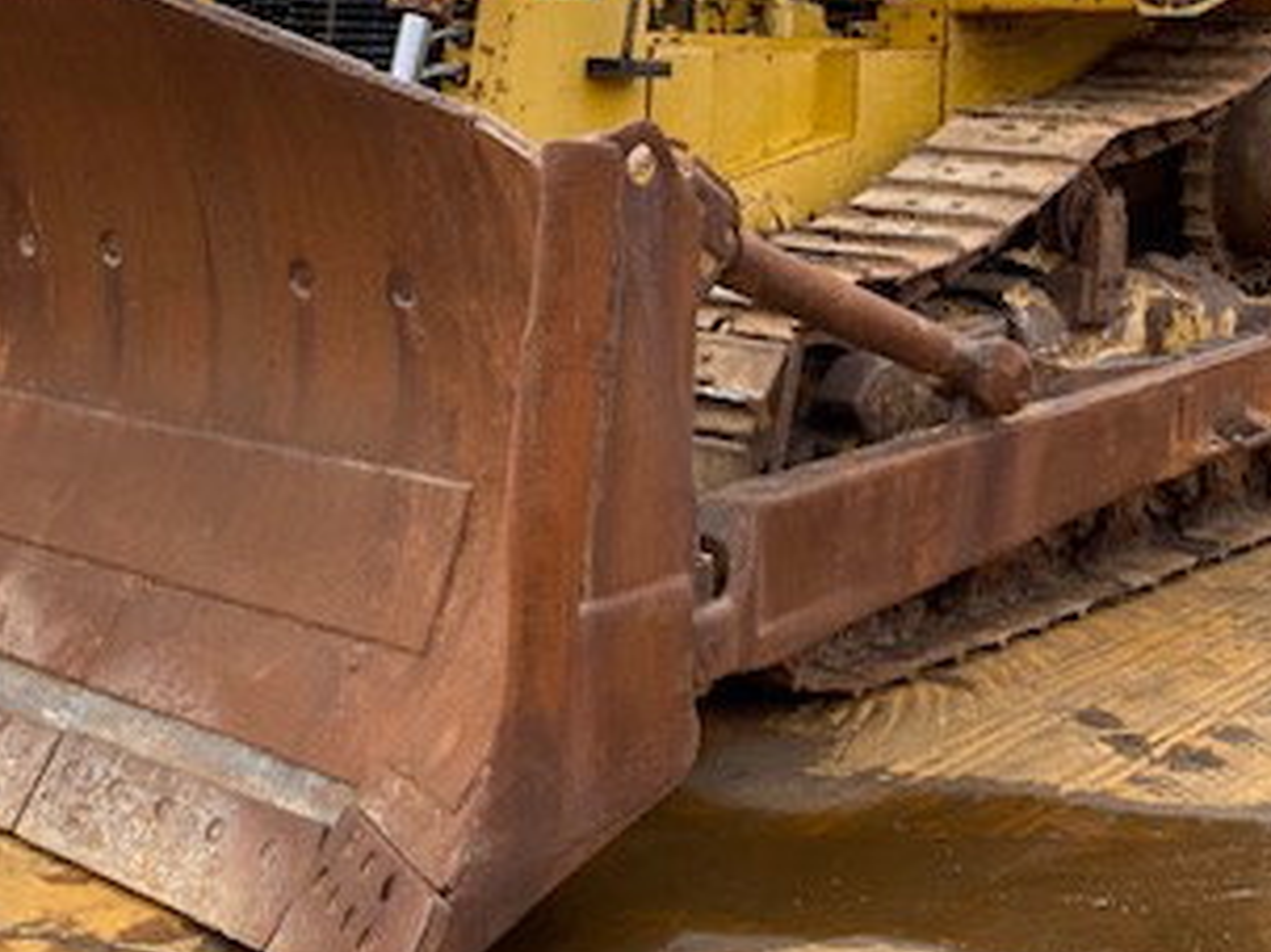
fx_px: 2019
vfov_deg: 26.2
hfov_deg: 34.9
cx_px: 692
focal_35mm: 55
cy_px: 239
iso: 32
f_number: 1.8
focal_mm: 4.25
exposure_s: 1/442
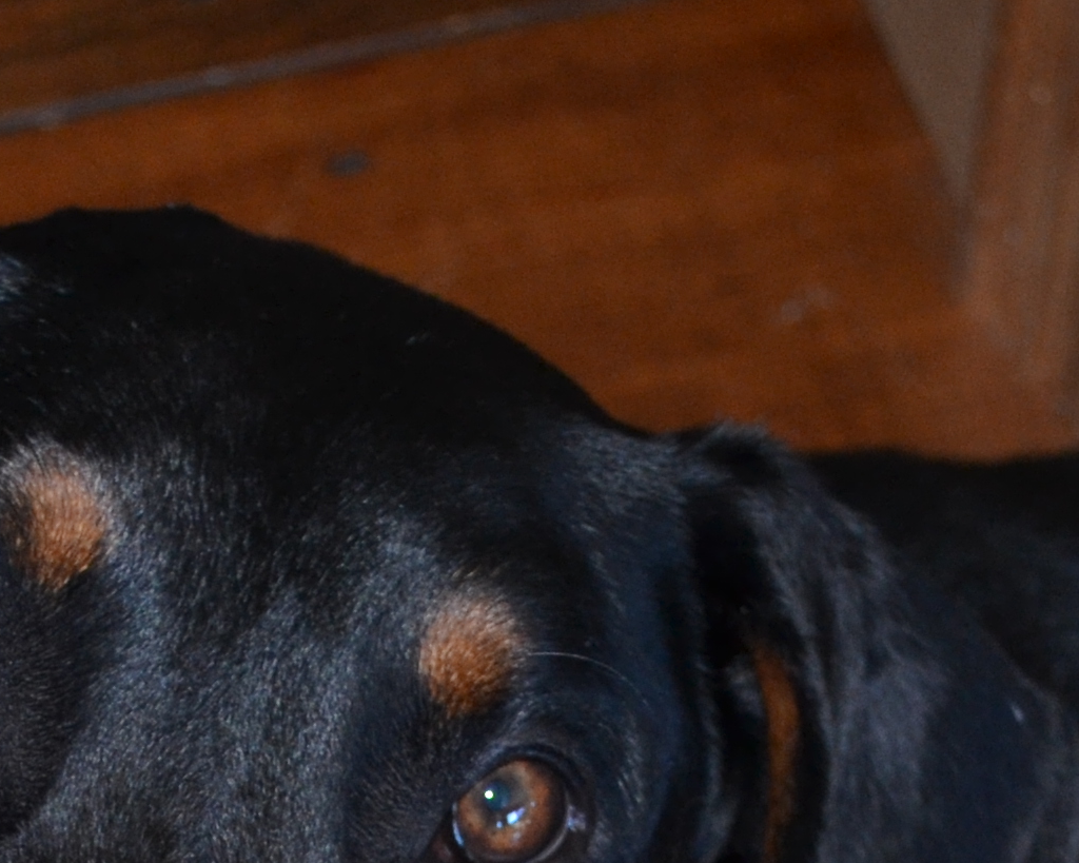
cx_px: 389
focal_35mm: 190
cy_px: 1450
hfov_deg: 10.2
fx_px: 6067
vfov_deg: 7.9
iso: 400
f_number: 4.5
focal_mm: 30
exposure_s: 1/60
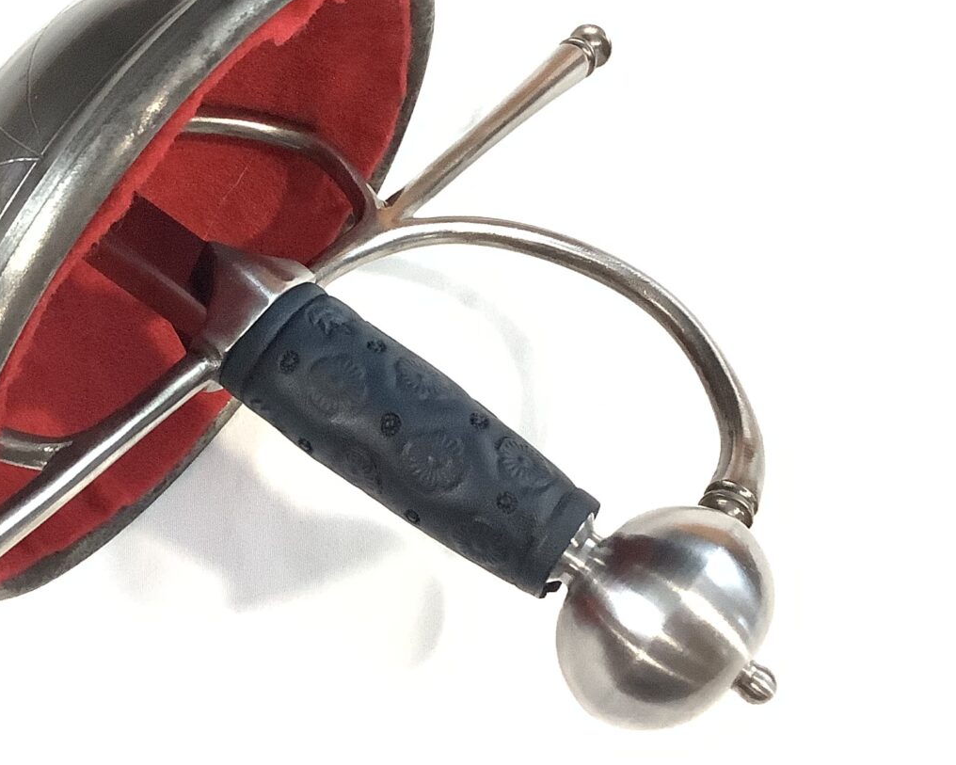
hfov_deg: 30.4
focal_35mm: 61
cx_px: 222
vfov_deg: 25.0
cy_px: 419
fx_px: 1726
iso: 320
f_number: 2.4
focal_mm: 3.3
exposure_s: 1/60
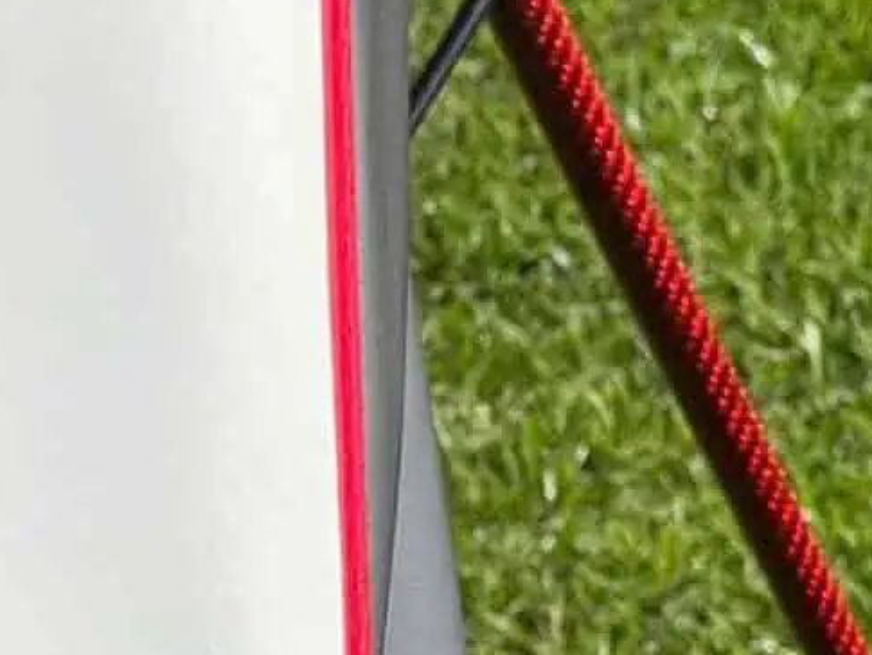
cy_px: -425
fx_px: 7685
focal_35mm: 305
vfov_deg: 4.8
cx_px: -498
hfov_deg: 6.4
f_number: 2.8
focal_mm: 9
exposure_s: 1/521
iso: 32
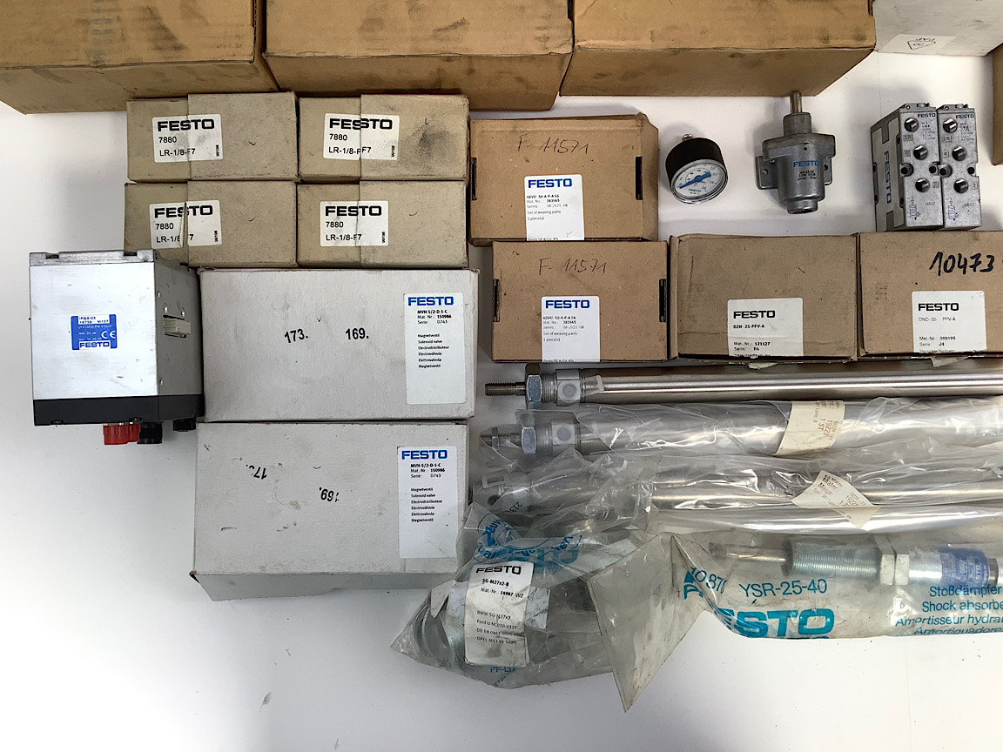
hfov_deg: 56.8
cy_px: 367
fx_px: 927
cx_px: 495
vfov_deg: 44.2
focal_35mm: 32
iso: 25
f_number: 2.4
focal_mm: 3.3
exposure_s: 1/100
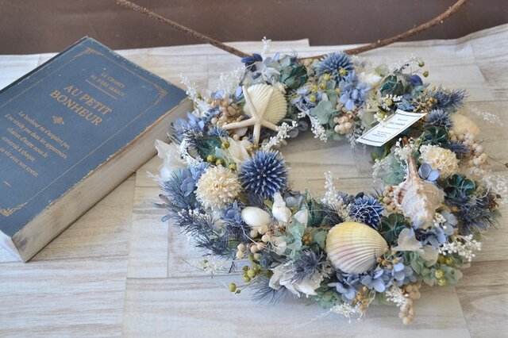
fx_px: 613
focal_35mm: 44
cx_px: 254
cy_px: 169
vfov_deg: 30.8
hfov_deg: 45.0
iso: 400
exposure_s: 1/80
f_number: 4.5
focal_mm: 29
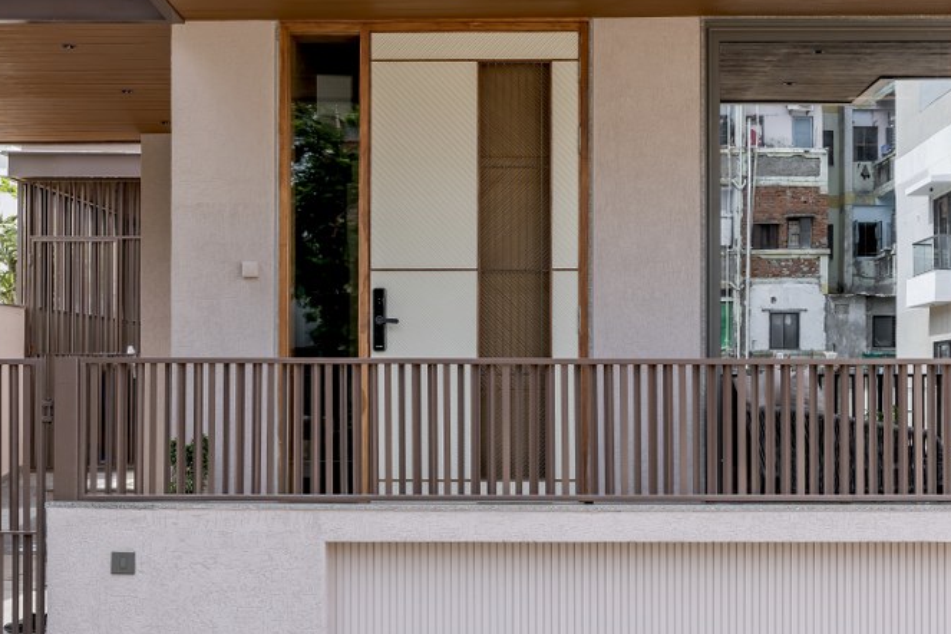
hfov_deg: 35.6
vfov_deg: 24.2
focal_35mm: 56
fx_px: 1479
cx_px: 489
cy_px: 366
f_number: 8
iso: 160
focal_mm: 29
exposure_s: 1/200
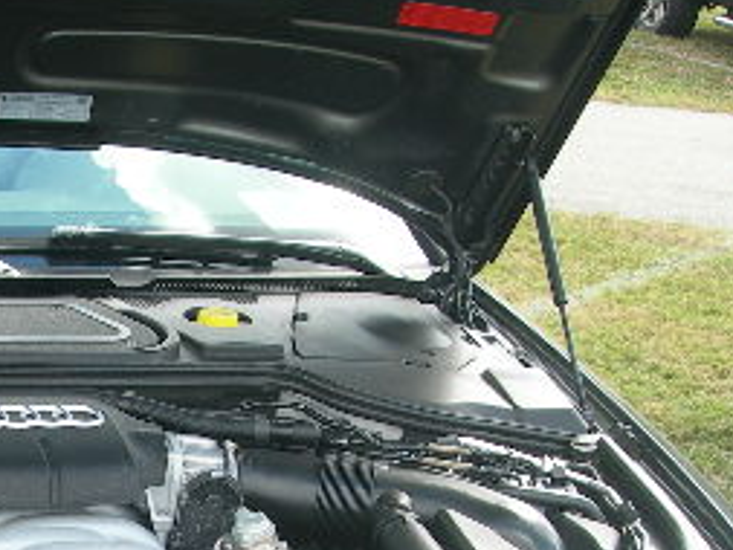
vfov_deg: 15.1
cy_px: 582
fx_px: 2034
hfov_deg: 19.6
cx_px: -64
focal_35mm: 96
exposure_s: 1/75
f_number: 4.8
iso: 50
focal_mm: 7.8
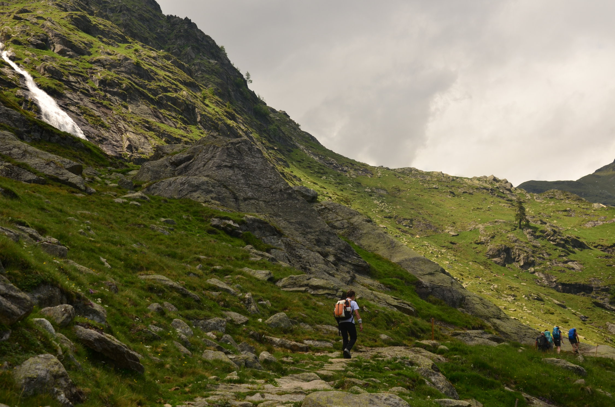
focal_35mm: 48
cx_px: 308
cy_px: 204
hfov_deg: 41.2
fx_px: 818
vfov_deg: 27.9
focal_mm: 32
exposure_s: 1/500
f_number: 8
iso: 200
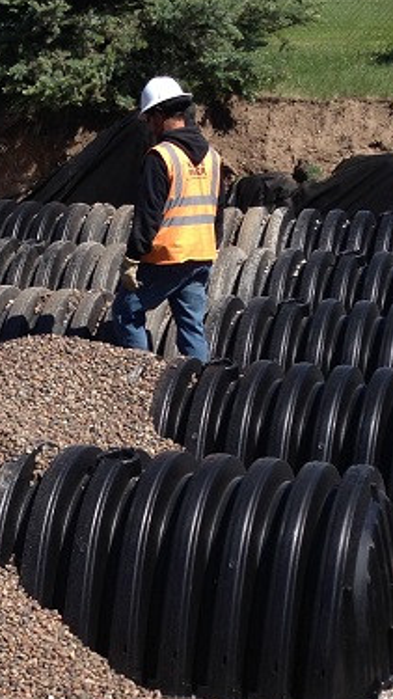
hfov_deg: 12.6
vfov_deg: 21.8
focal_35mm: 96
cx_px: 101
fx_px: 1778
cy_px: 617
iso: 50
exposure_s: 1/1290
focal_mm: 4.13
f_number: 2.4
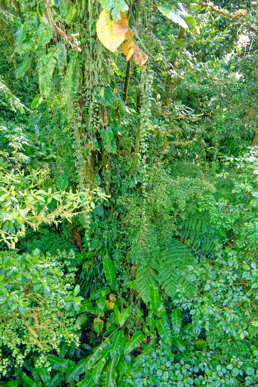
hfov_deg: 53.2
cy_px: 194
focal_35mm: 24
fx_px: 258
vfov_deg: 73.7
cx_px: 129
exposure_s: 1/60
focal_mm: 8.8
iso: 400
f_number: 2.8
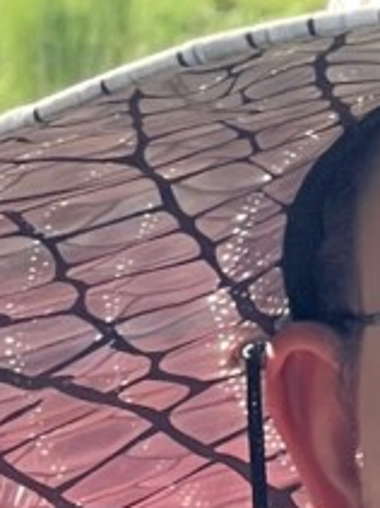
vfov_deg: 3.4
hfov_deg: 2.5
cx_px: 767
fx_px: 8571
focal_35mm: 585
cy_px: 787
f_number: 2.8
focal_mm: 9
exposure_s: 1/147
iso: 32
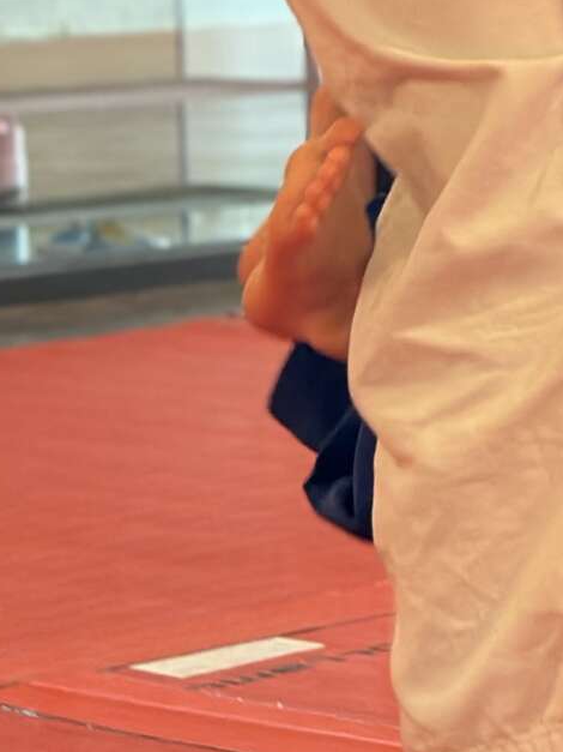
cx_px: 1102
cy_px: 16
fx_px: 4252
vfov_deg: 10.0
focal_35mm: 196
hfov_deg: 7.3
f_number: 1.78
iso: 125
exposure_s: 1/60
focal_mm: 6.86
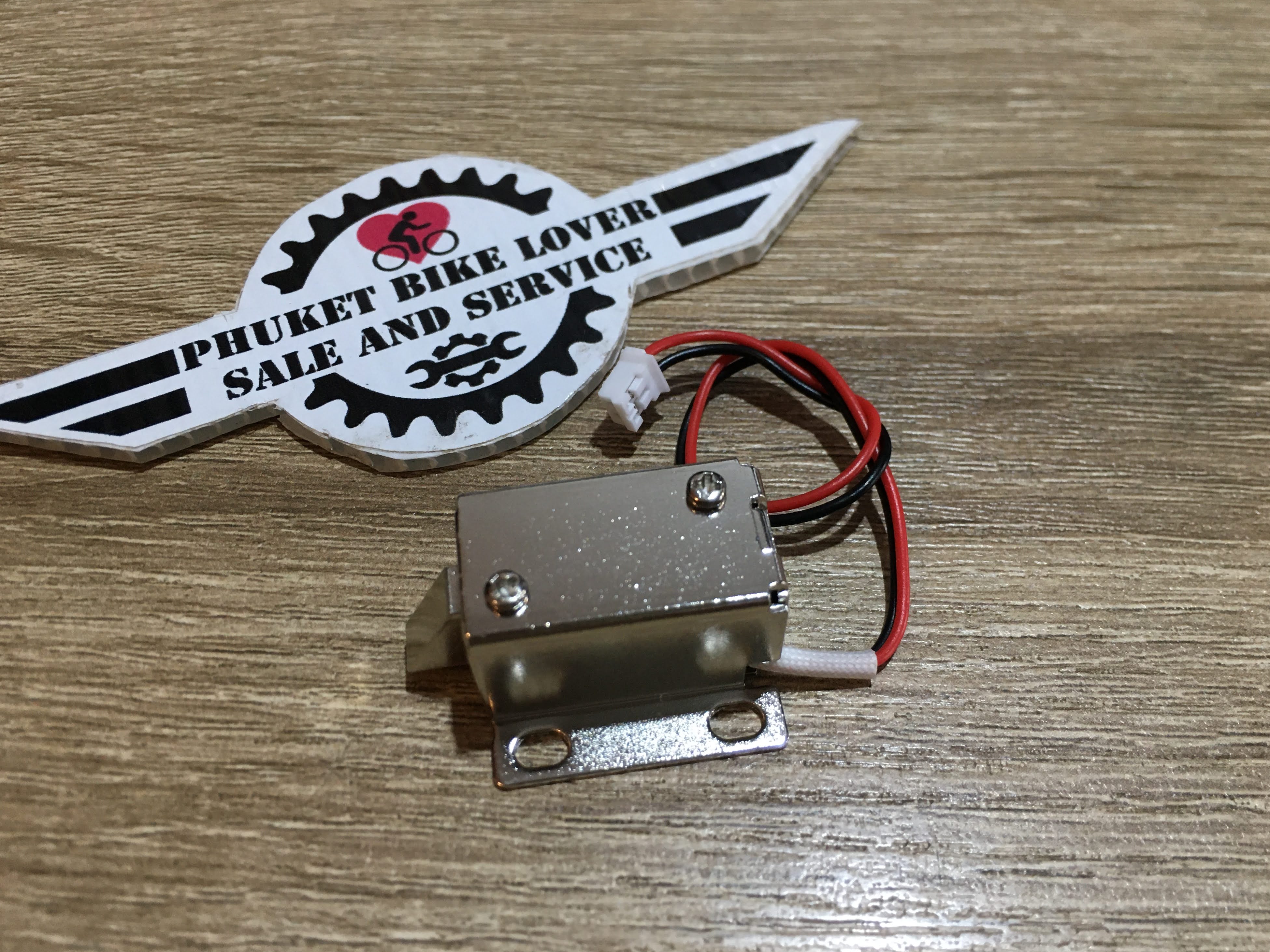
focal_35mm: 30
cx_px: 636
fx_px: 1101
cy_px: 490
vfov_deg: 46.8
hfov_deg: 60.0
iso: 125
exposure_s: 1/33
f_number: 2.2
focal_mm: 4.15
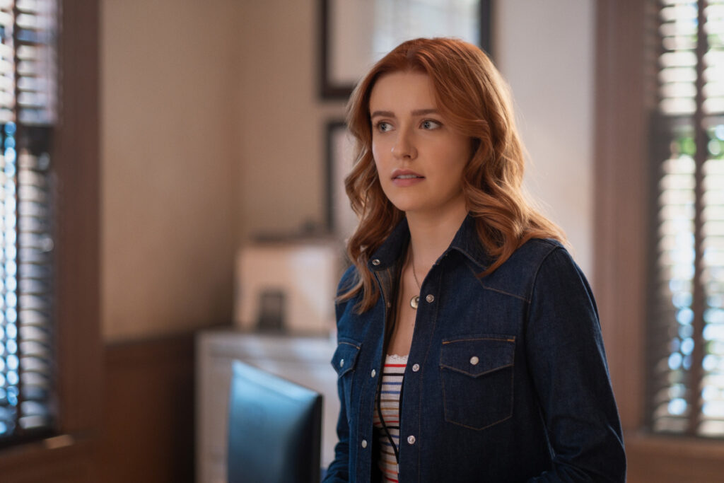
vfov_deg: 16.3
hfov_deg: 24.2
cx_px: 362
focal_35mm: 84
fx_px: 1689
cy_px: 242
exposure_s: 1/60
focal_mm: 56
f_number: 1.2
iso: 500
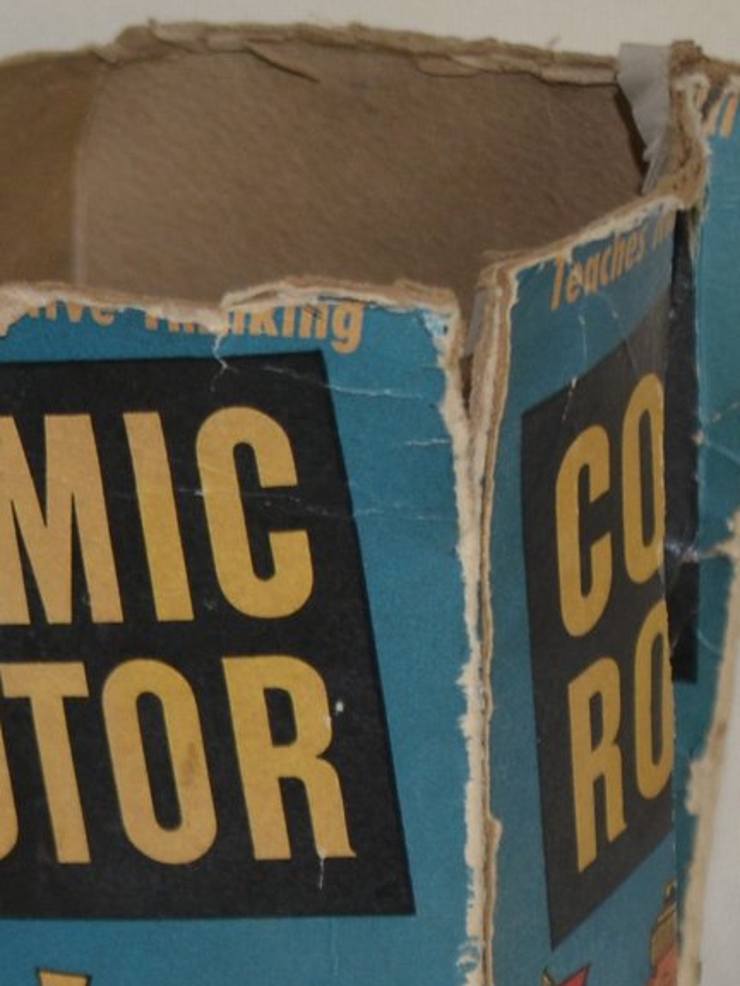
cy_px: 650
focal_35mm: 210
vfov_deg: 9.4
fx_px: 5986
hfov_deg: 7.0
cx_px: -397
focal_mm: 42
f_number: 4.8
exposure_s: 1/60
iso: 400
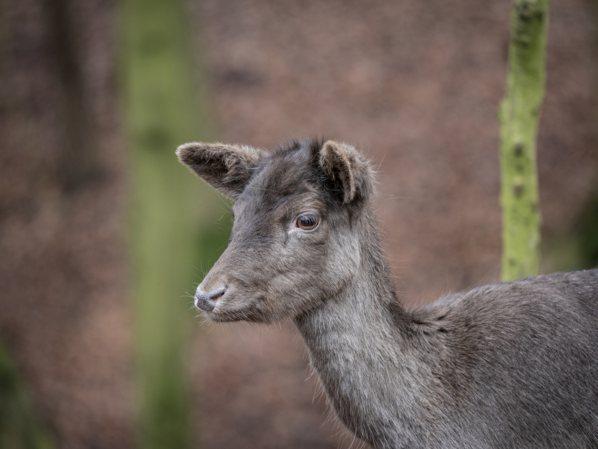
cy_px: 224
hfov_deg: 6.6
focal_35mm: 300
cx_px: 299
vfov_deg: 5.0
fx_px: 5183
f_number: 2.8
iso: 400
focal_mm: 150
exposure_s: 1/50
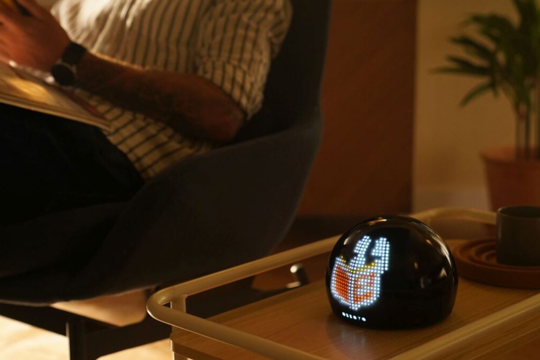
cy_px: 195
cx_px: 270
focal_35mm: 65
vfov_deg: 20.9
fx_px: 975
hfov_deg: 31.0
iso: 3200
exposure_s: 1/200
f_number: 3.2
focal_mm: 55
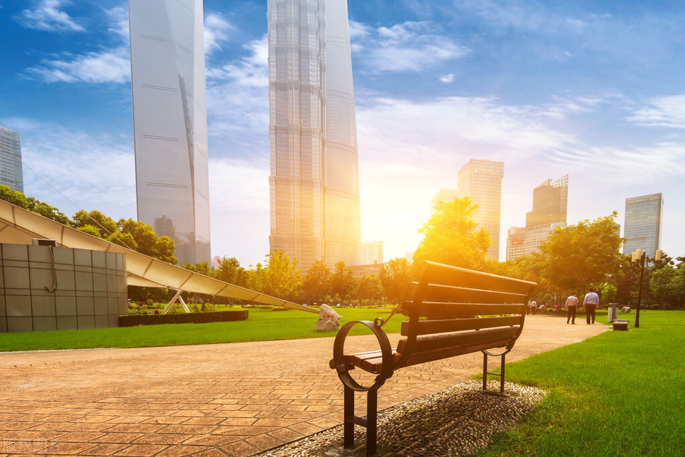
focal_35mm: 16
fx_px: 305
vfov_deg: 73.8
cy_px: 228
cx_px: 342
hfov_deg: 96.7
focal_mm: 16
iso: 100
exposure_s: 1/320
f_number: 8
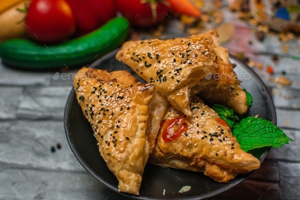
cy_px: 100
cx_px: 150
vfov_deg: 25.7
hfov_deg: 37.9
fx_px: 437
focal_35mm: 52
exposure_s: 1/100
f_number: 2.8
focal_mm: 35
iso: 200
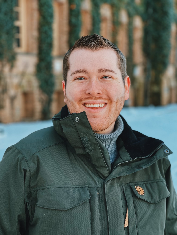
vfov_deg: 30.3
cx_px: 88
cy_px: 118
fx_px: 436
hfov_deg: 22.9
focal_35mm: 64
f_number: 2.2
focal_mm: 7.5
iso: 32
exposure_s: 1/121
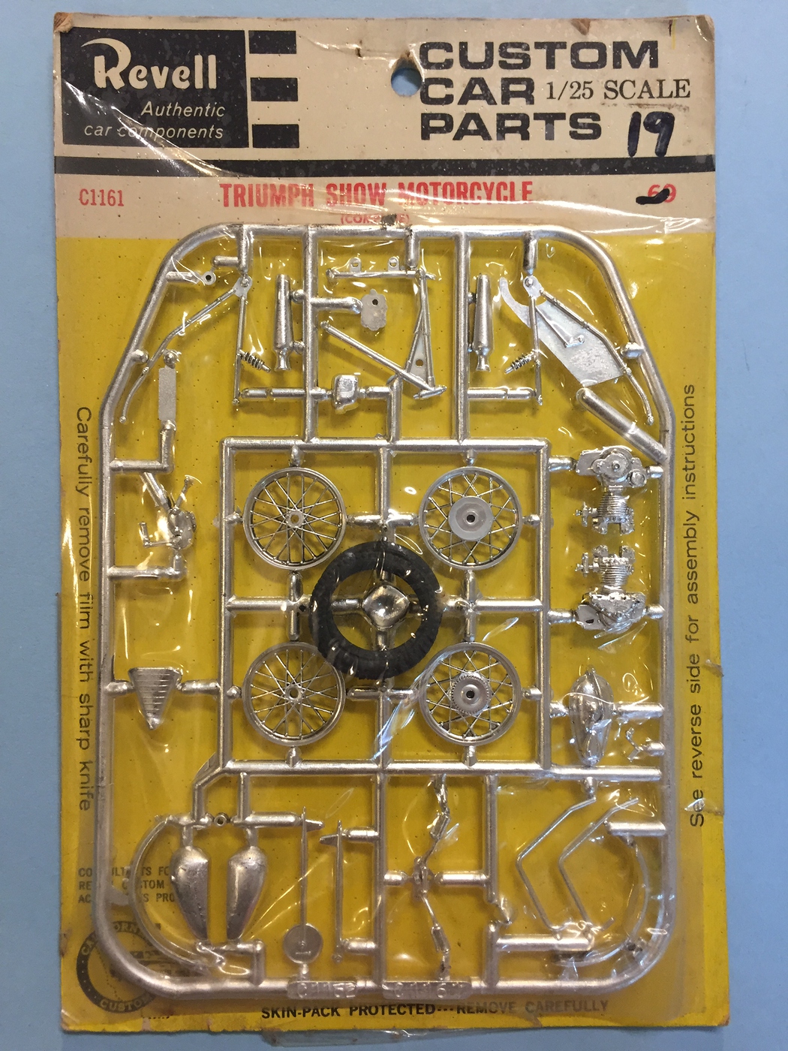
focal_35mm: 29
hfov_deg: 48.2
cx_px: 394
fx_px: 880
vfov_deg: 61.7
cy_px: 526
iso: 100
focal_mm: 4.15
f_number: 2.2
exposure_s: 1/30
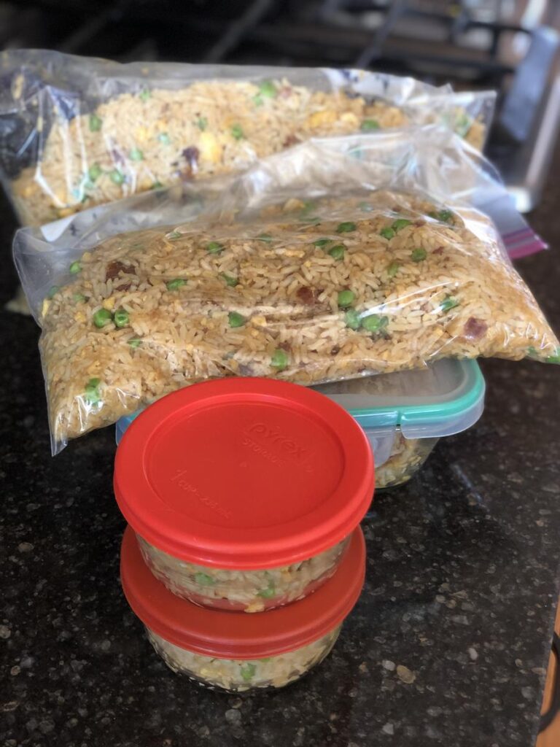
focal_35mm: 52
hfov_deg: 28.0
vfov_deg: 36.8
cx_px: 280
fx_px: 1122
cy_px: 374
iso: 125
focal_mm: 6
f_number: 2.4
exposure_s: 1/30
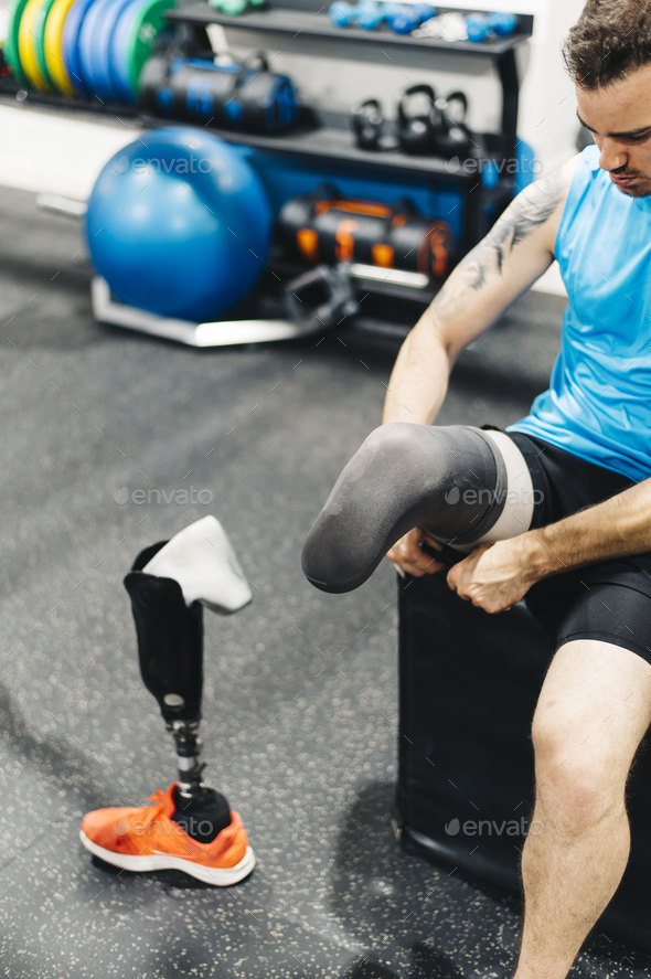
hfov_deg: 27.0
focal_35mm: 50
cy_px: 490
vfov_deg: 39.6
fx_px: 1358
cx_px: 326
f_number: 2
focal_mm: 50
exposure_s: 1/125
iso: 1000
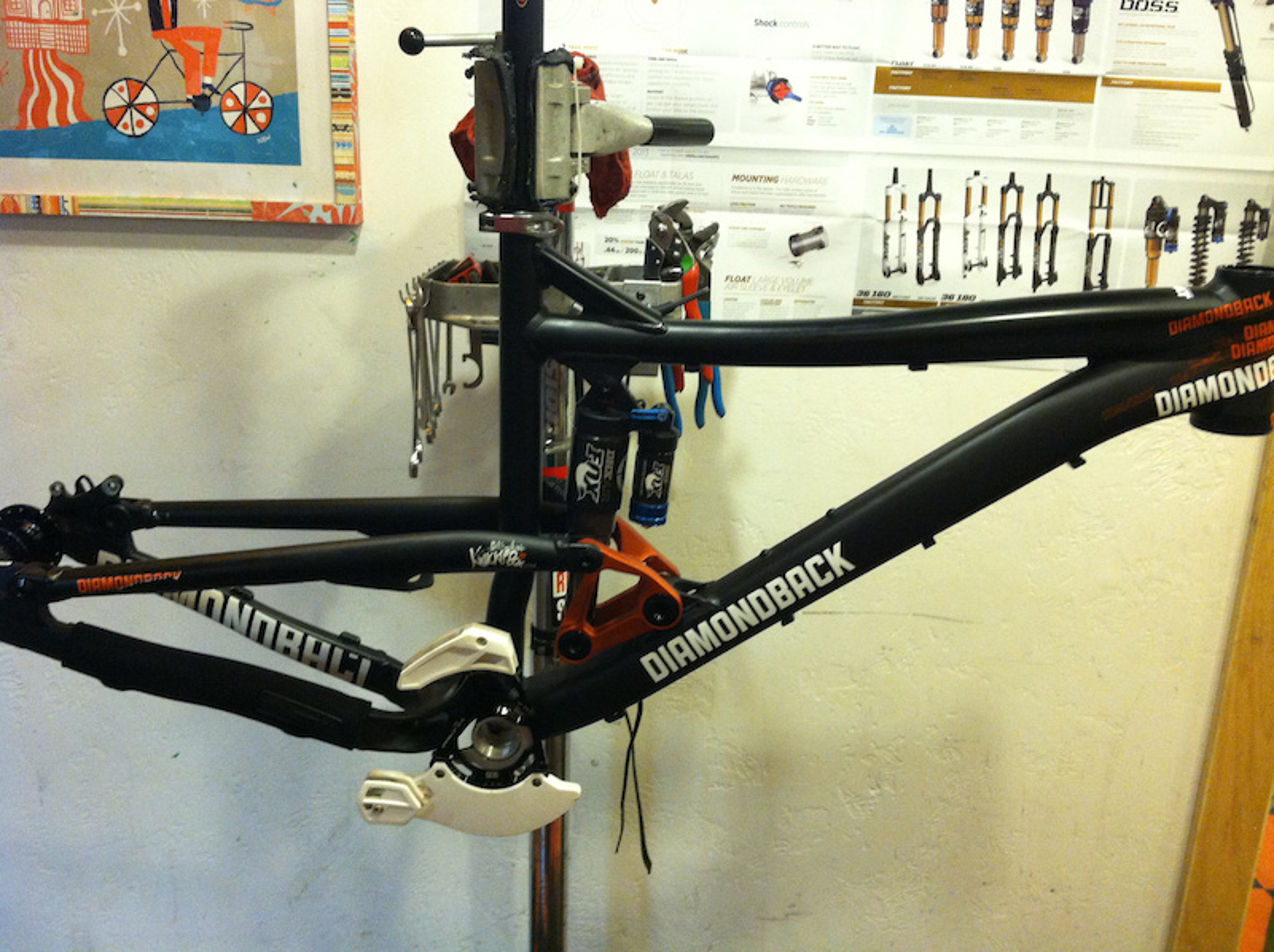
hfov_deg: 52.7
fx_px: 1287
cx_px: 637
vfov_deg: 40.6
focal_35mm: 35
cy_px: 476
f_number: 2.8
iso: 250
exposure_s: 1/15
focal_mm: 3.85
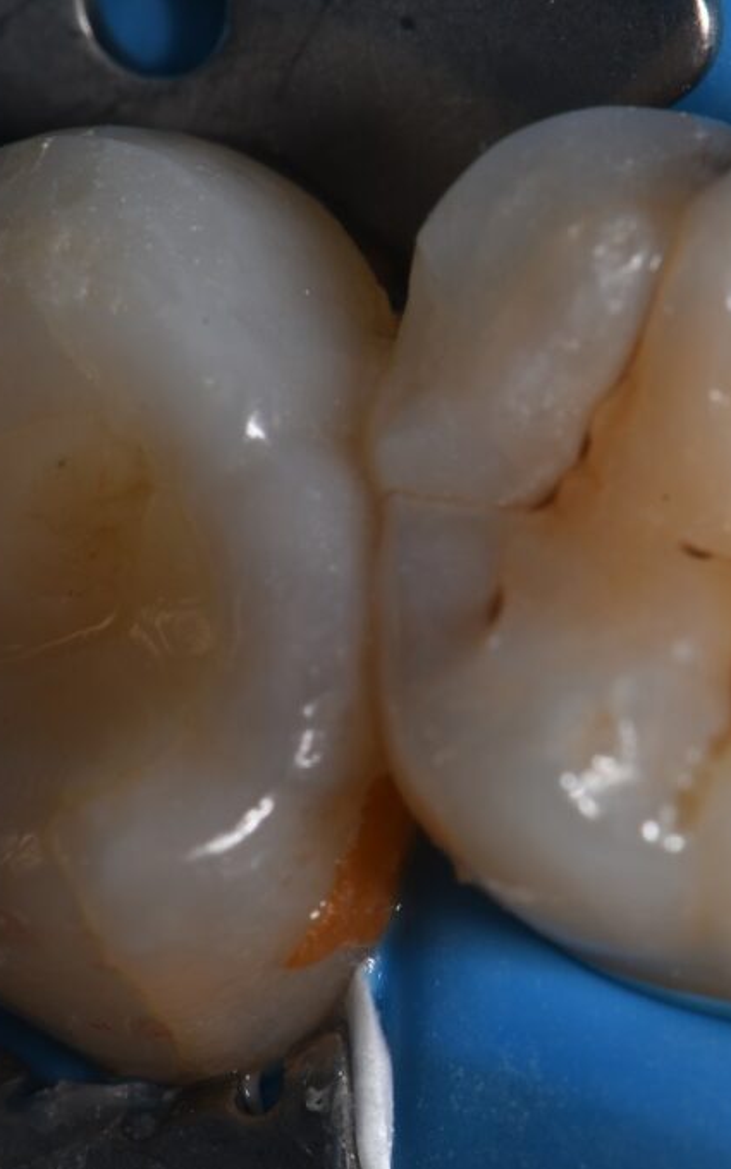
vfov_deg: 8.7
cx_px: 471
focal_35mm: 241
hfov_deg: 5.4
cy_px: 584
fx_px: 7682
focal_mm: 105
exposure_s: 1/160
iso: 200
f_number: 32
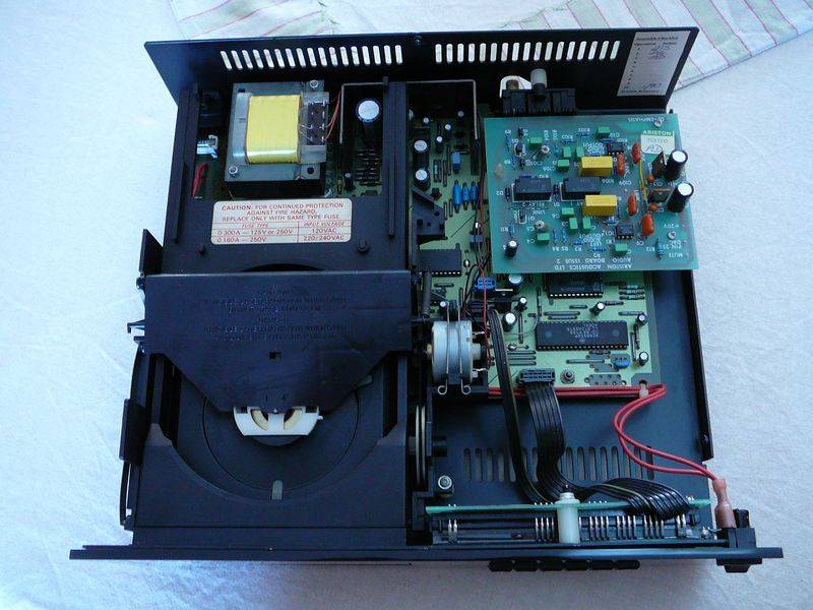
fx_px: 822
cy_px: 305
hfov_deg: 52.6
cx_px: 406
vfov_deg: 40.7
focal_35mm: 35
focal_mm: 5.2
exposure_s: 1/13
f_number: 2.8
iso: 200
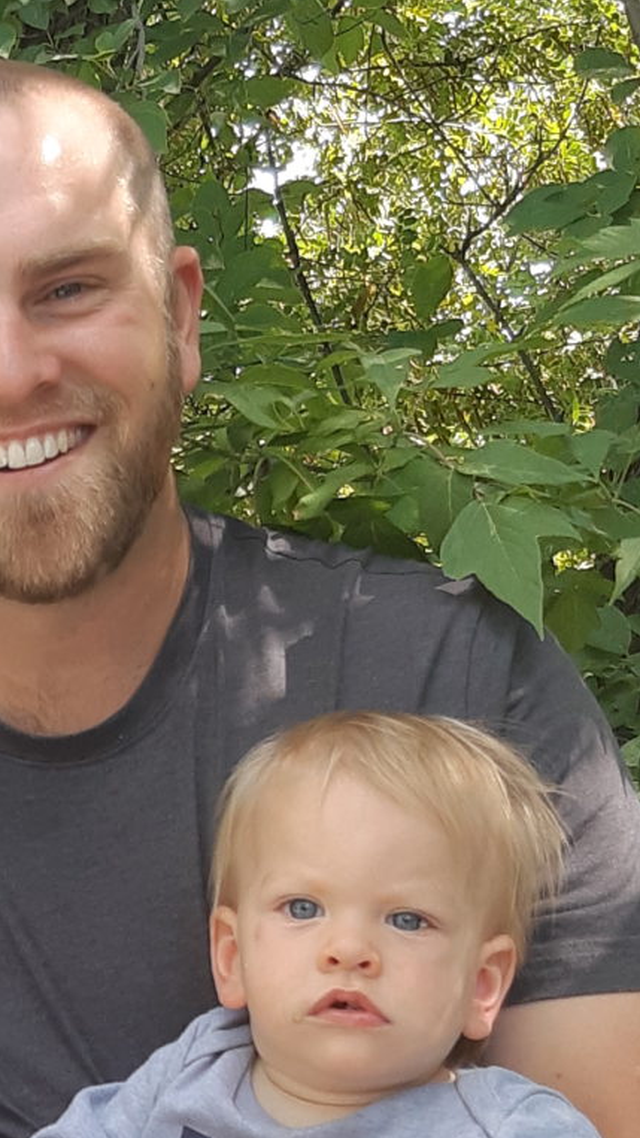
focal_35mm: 95
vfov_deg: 22.3
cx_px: -264
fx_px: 2867
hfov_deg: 12.2
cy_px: 832
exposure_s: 1/158
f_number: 1.7
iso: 40
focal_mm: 3.93
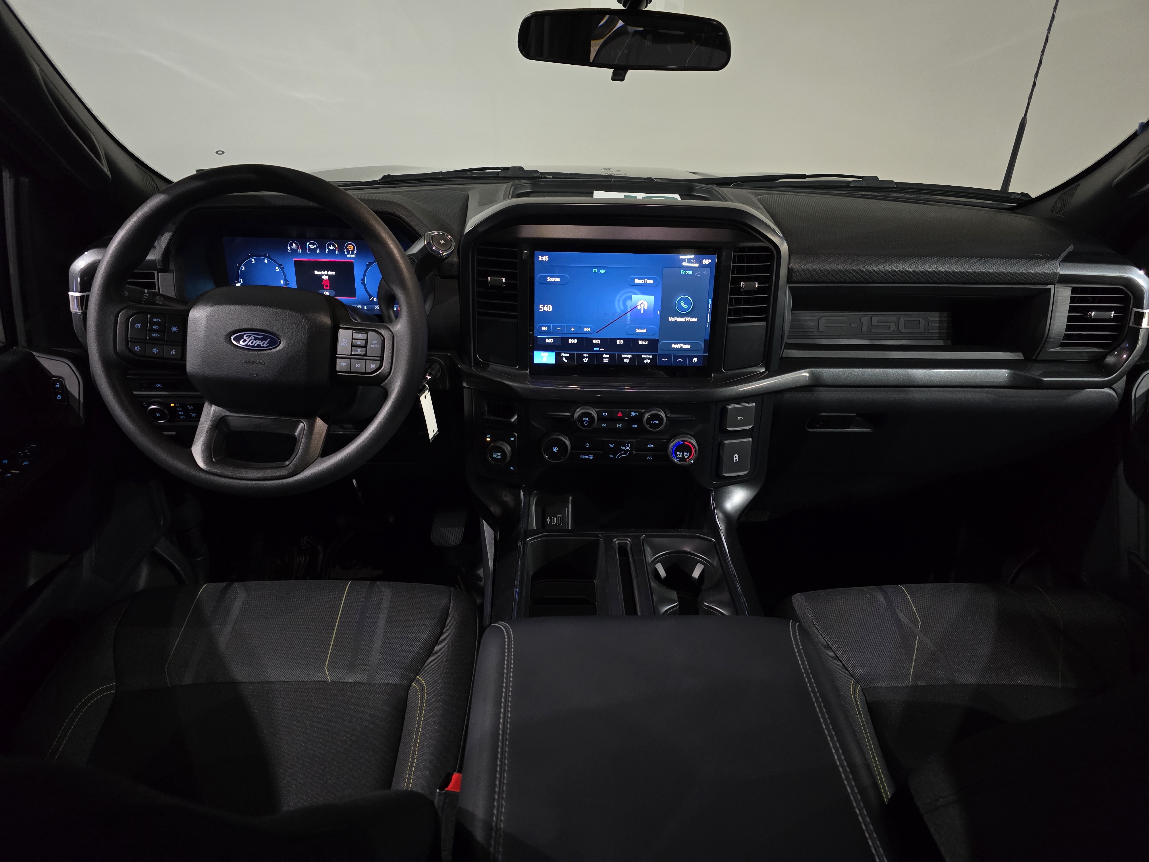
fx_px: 763
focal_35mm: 23
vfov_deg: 58.9
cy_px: 431
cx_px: 574
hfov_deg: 73.9
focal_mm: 6.3
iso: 500
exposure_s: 1/120
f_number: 1.7
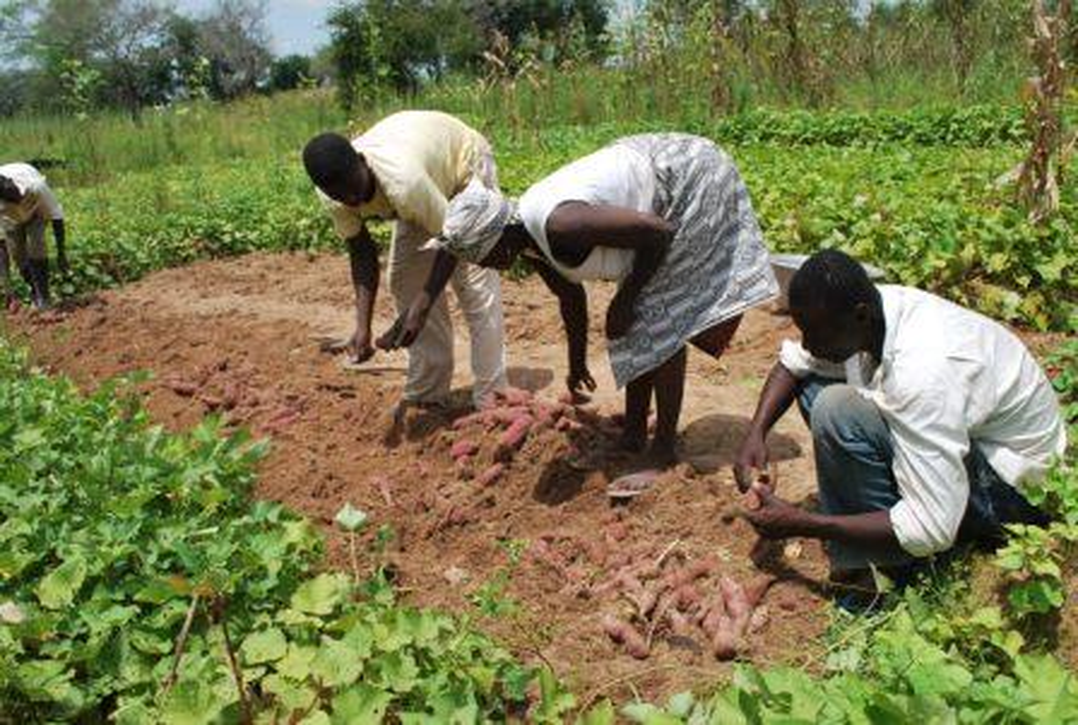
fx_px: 990
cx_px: 539
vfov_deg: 40.2
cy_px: 362
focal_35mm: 33
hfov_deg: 57.1
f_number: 9
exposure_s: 1/320
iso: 100
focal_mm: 22
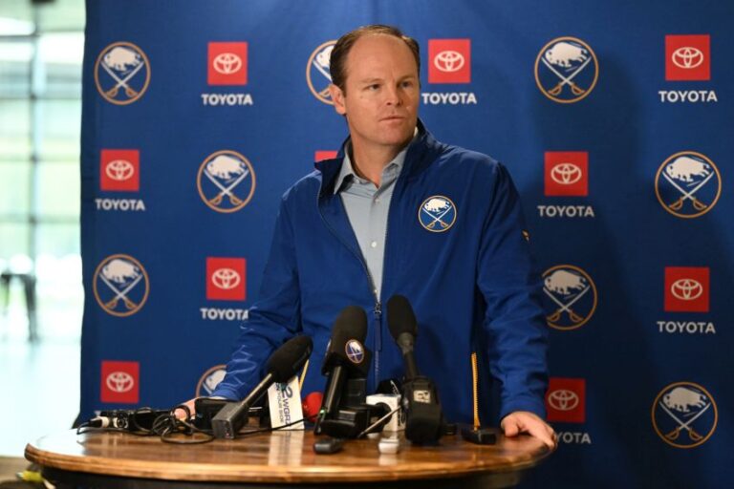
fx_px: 2365
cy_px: 244
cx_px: 367
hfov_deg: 17.6
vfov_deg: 11.8
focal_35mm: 116
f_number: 2.8
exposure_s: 1/800
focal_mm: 116
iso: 5000
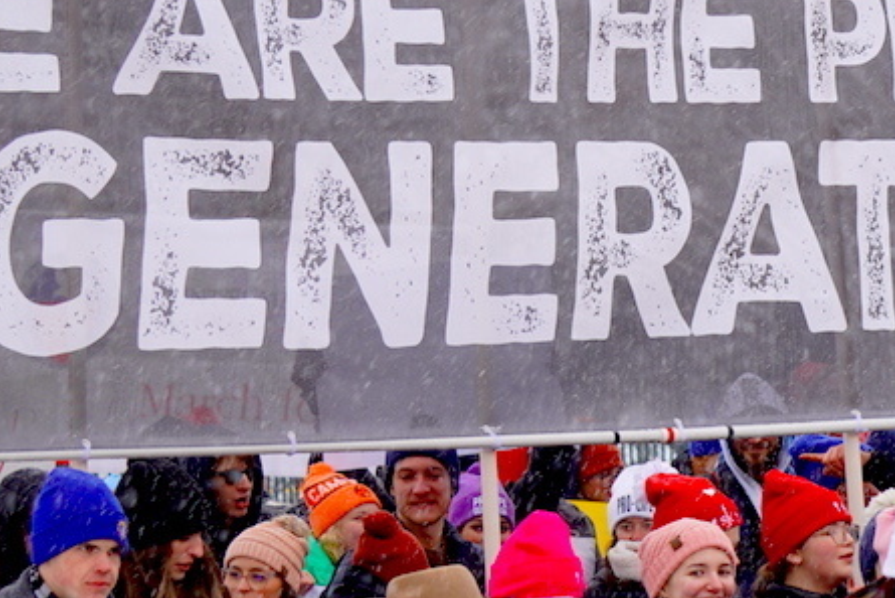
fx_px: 5529
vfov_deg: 6.2
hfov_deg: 9.2
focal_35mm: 222
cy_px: 389
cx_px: 752
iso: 160
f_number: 4.5
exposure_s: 1/160
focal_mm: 55
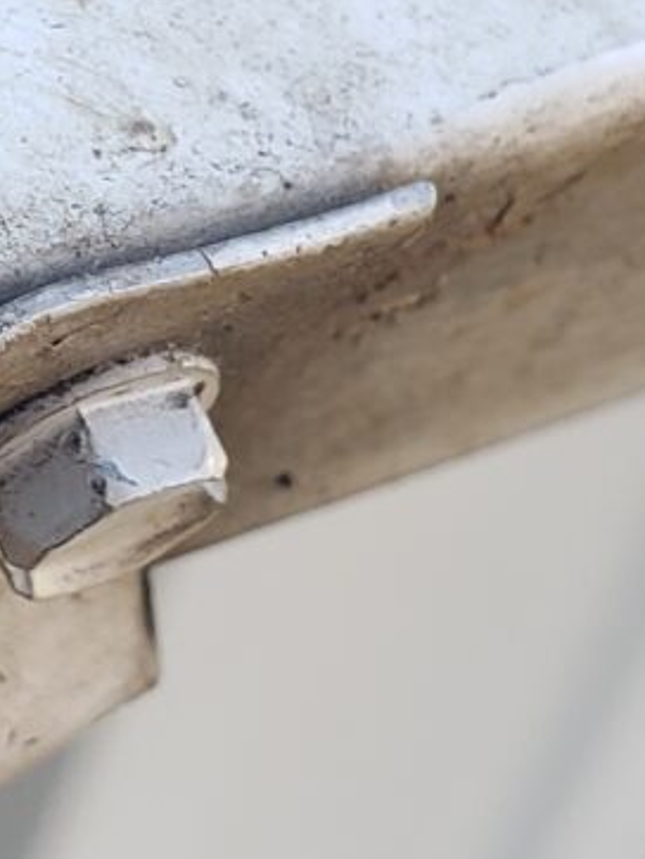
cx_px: -270
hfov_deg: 9.8
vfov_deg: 13.3
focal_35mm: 147
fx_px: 3648
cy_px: 57
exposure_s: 1/120
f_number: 2.4
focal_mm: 4.3
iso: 64
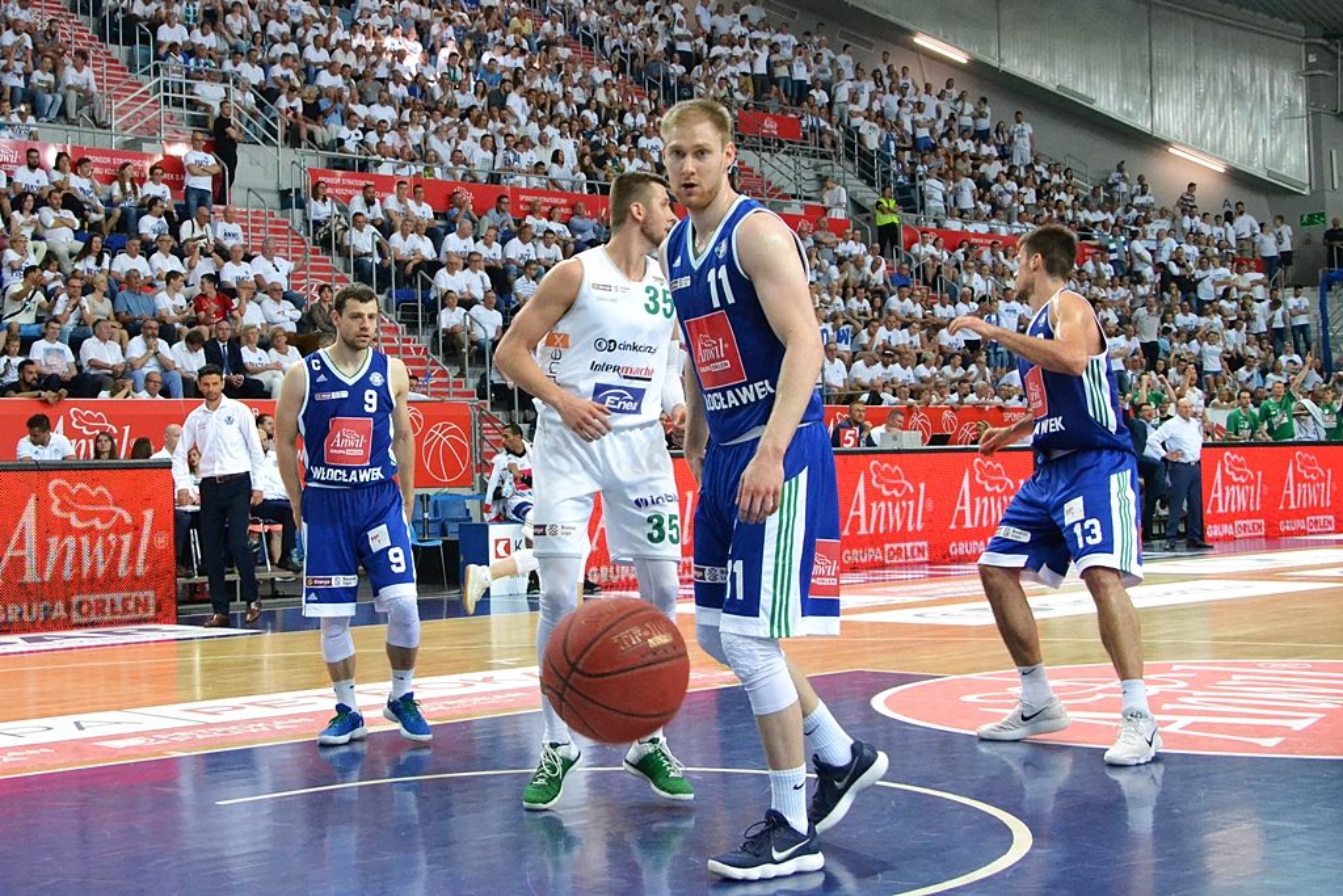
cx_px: 672
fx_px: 1399
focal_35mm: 38
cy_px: 448
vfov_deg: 35.5
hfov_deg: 51.3
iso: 3200
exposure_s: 1/320
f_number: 5.6
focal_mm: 25
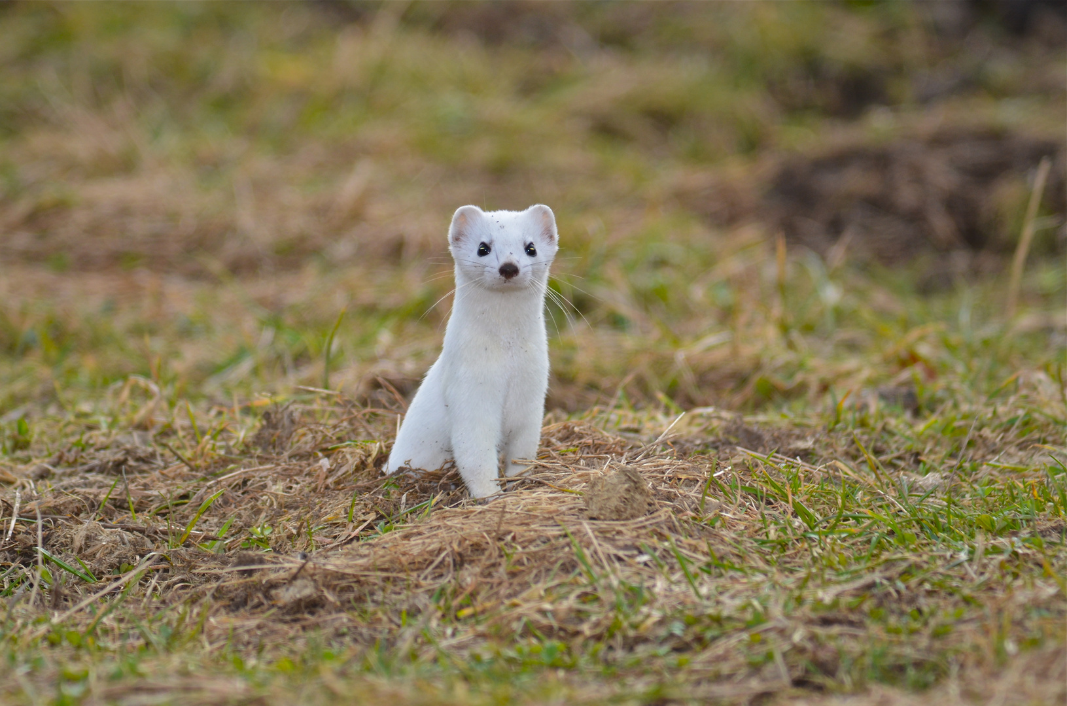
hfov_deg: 2.8
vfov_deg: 1.8
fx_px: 22181
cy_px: 353
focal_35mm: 750
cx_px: 534
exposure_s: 1/1000
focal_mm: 500
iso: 400
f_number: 6.3
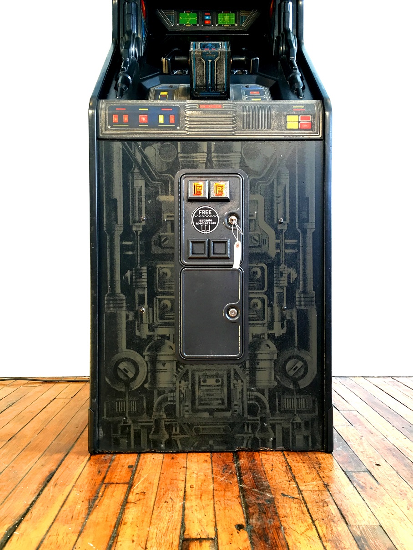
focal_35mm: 29
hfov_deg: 48.2
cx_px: 206
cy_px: 275
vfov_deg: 61.6
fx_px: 461
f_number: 2.2
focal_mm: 4.15
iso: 80
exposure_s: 1/30
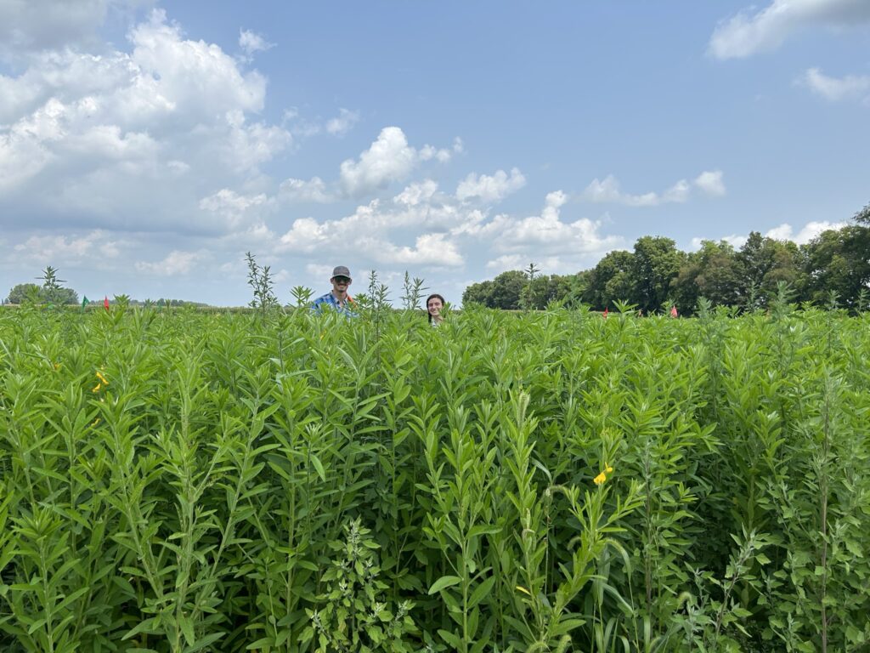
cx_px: 435
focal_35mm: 26
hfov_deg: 67.3
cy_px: 326
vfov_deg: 53.1
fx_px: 653
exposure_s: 1/5319
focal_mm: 5.7
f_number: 1.5
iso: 50
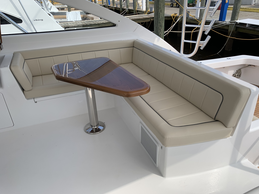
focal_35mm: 26
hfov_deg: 67.3
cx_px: 130
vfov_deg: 53.1
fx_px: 195
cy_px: 97
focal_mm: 4.25
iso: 25
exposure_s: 1/1880
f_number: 1.8
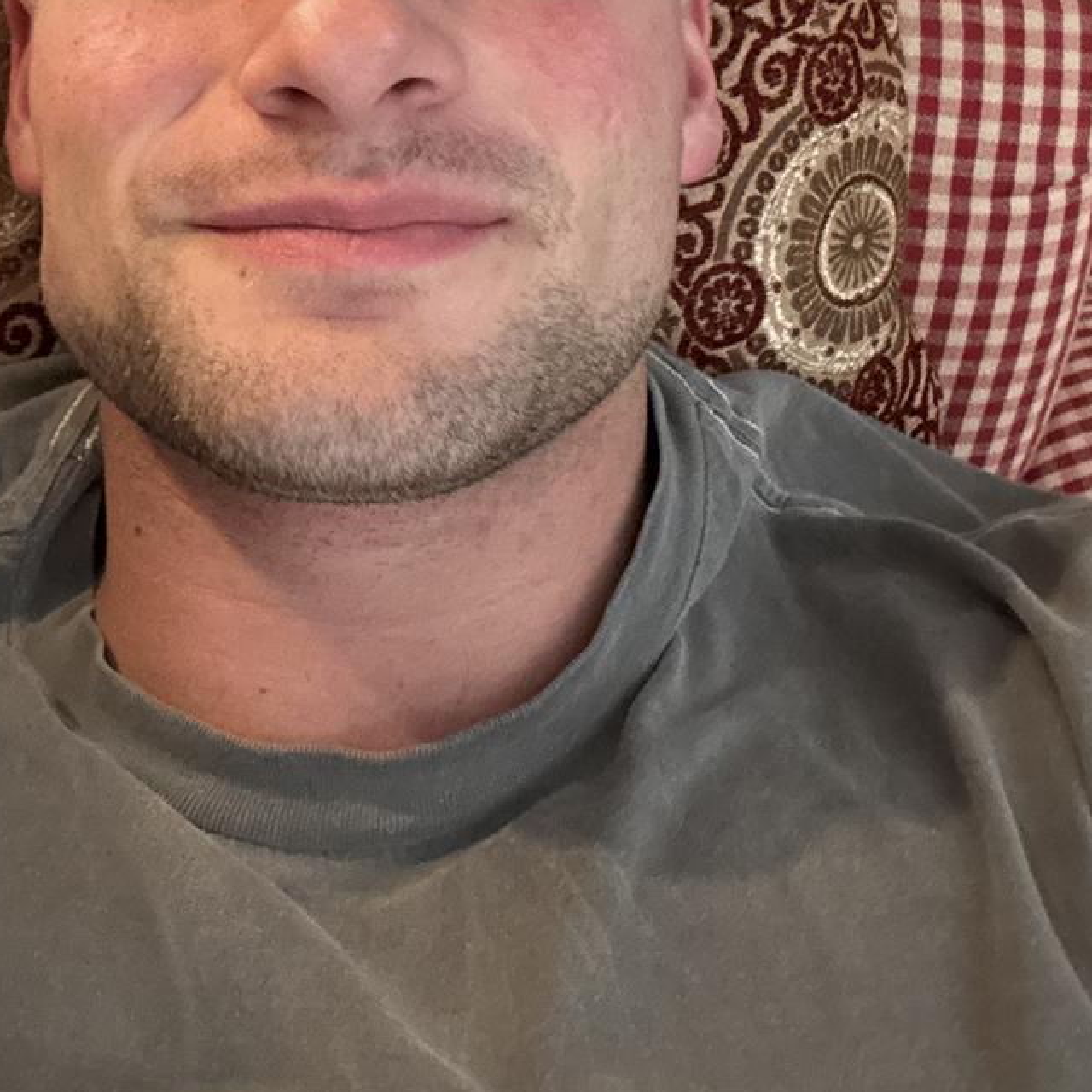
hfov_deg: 32.1
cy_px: 230
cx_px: 416
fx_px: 1892
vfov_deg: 31.4
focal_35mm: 53
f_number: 1.9
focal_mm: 2.69
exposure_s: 1/30
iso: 500
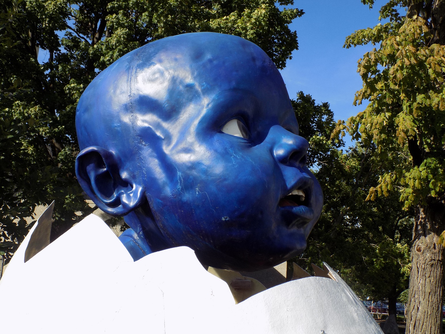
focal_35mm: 37
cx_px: 222
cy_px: 167
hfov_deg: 50.1
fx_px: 476
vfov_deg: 38.7
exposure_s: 1/800
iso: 80
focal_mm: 6.6
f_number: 3.5
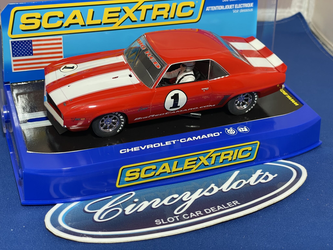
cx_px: 166
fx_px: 500
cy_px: 125
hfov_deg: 36.8
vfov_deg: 28.0
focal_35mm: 52
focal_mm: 6
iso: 160
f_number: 2
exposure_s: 1/60
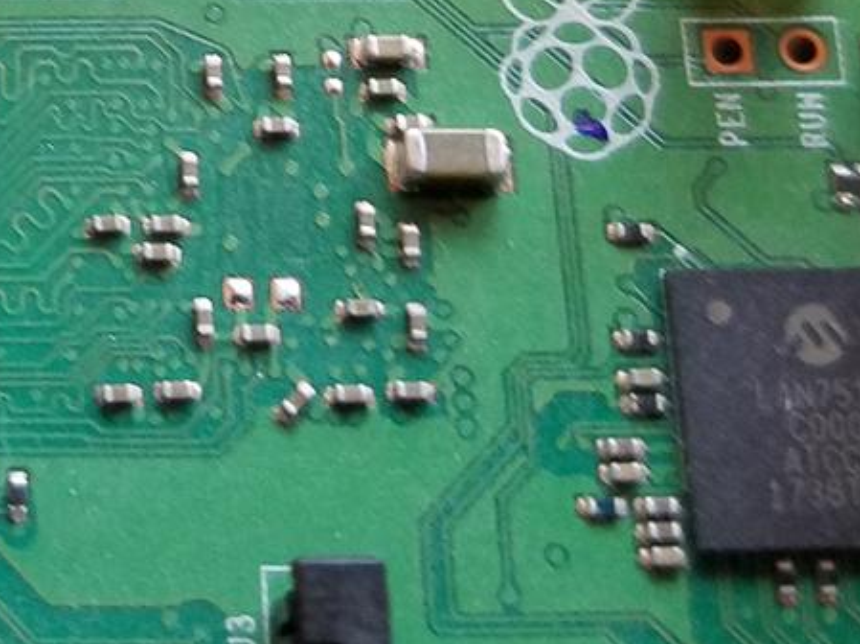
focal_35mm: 85
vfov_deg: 16.4
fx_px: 2110
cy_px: -196
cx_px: -58
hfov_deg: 21.9
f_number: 1.7
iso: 160
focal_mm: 4.2
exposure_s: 1/24
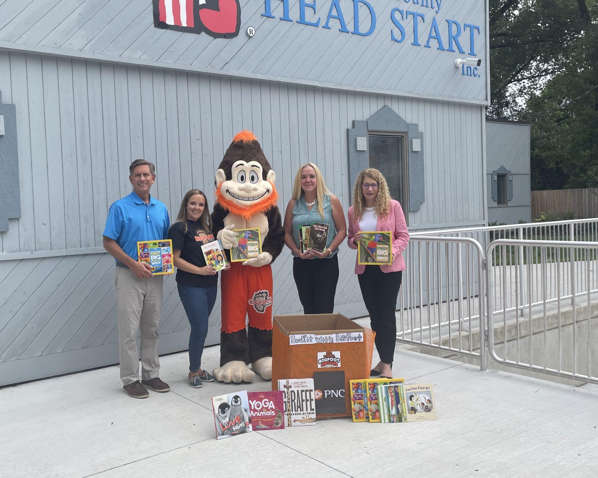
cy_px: 229
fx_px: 619
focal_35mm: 35
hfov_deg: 51.3
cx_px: 249
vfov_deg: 42.2
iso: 32
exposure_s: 1/2817
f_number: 1.6
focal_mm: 4.2
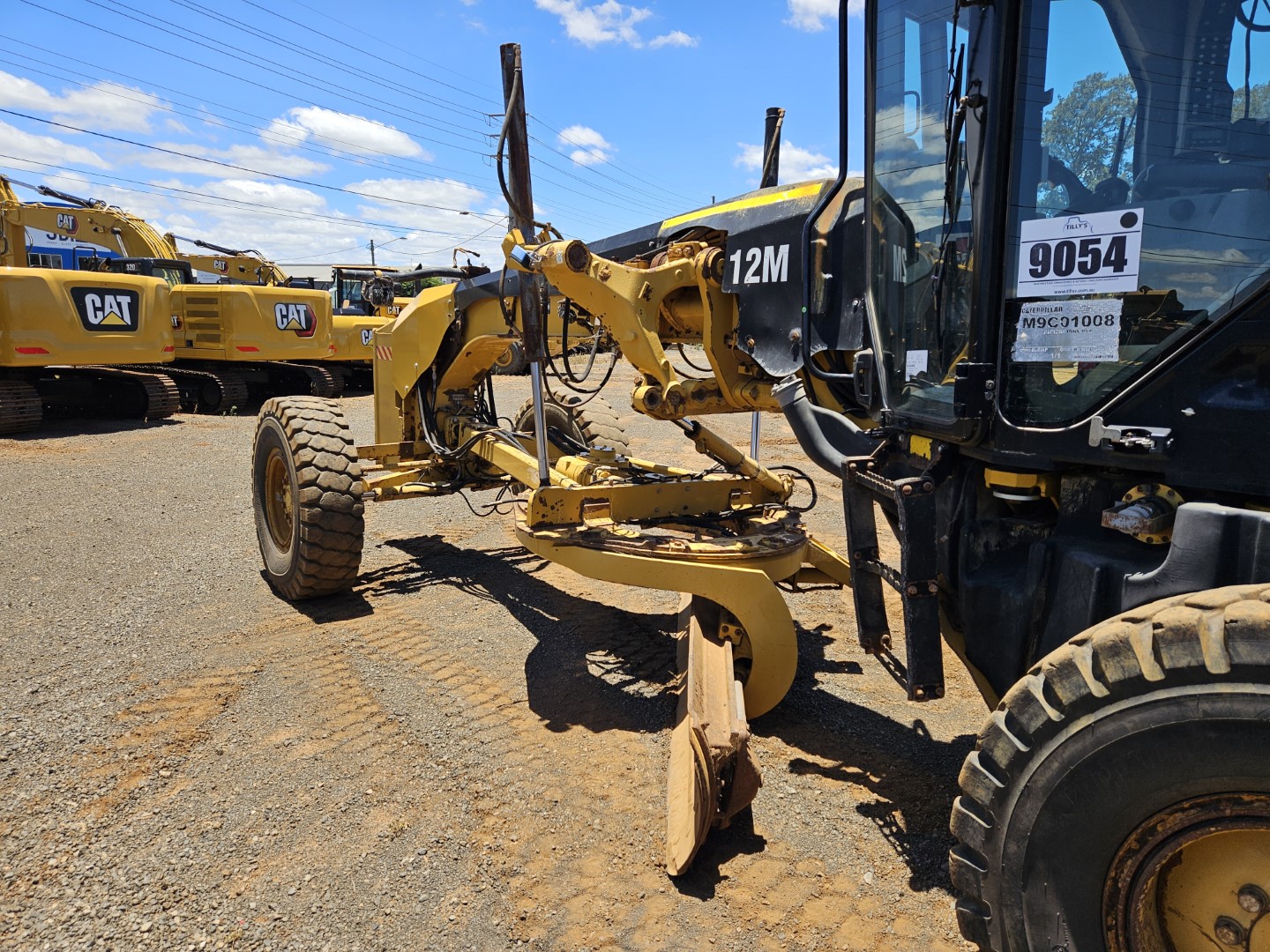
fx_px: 844
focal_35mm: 23
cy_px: 476
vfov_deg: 58.9
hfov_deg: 73.9
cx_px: 635
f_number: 1.8
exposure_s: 1/1304
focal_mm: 5.4
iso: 25
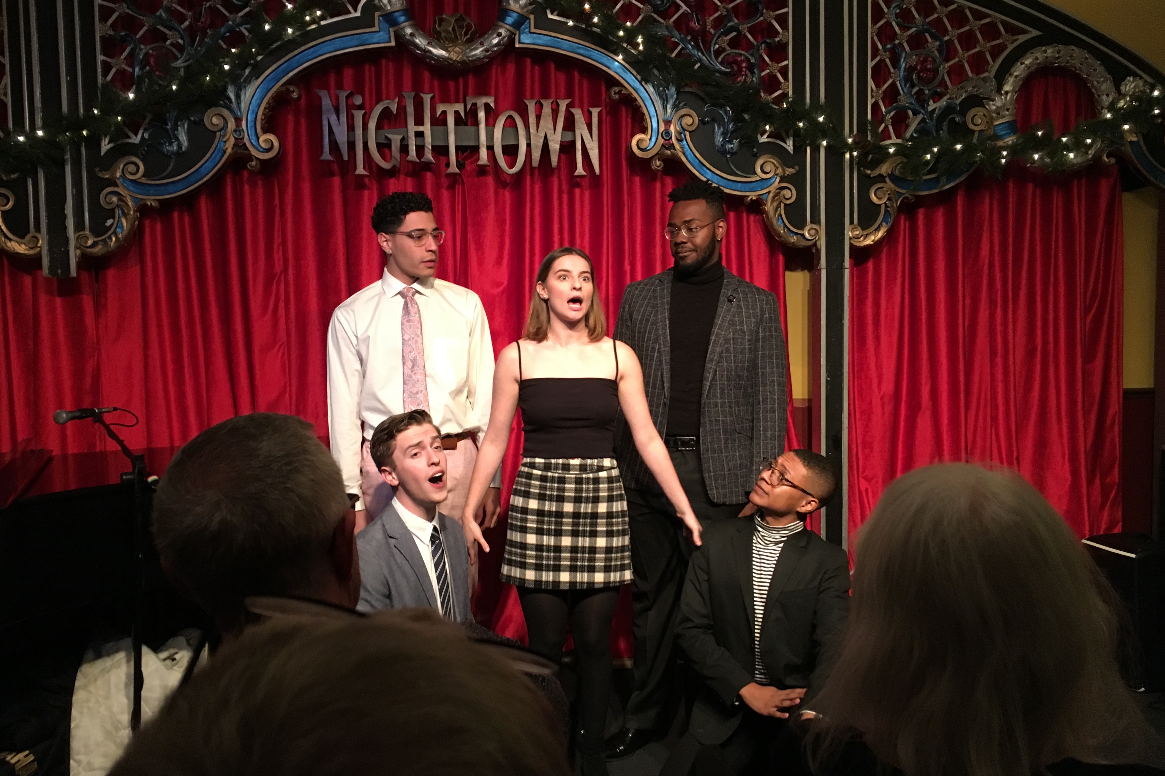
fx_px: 1003
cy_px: 404
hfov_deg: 60.3
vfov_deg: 42.3
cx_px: 579
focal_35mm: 31
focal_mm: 4.15
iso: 200
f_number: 2.2
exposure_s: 1/17
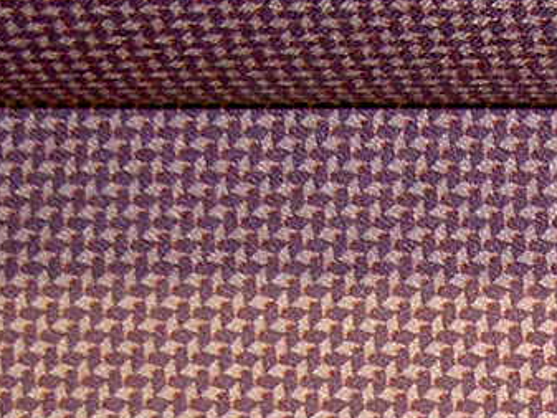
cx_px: 810
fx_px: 2978
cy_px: 702
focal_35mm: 185
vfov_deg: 7.8
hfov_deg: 10.4
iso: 100
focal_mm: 8
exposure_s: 1/59.5
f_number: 2.8
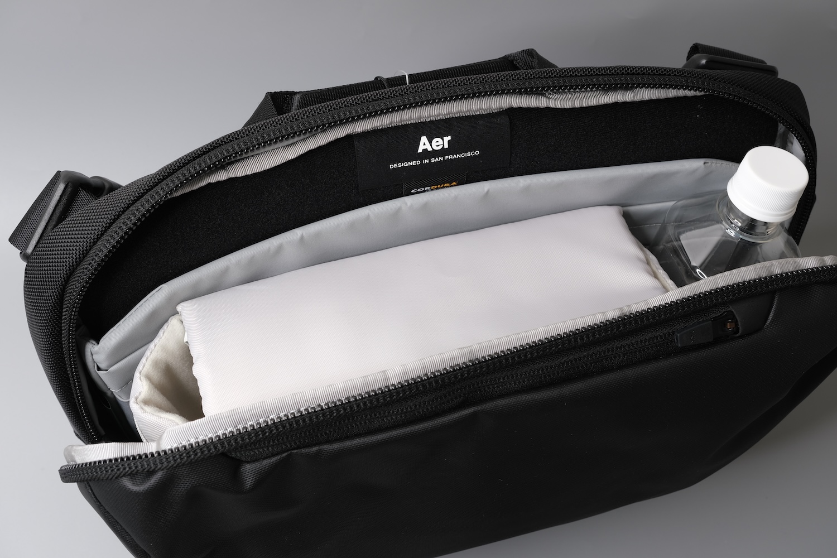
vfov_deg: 32.6
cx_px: 418
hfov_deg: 47.4
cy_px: 279
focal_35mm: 41
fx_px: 953
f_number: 8
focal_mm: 27.5
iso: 160
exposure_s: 1/6
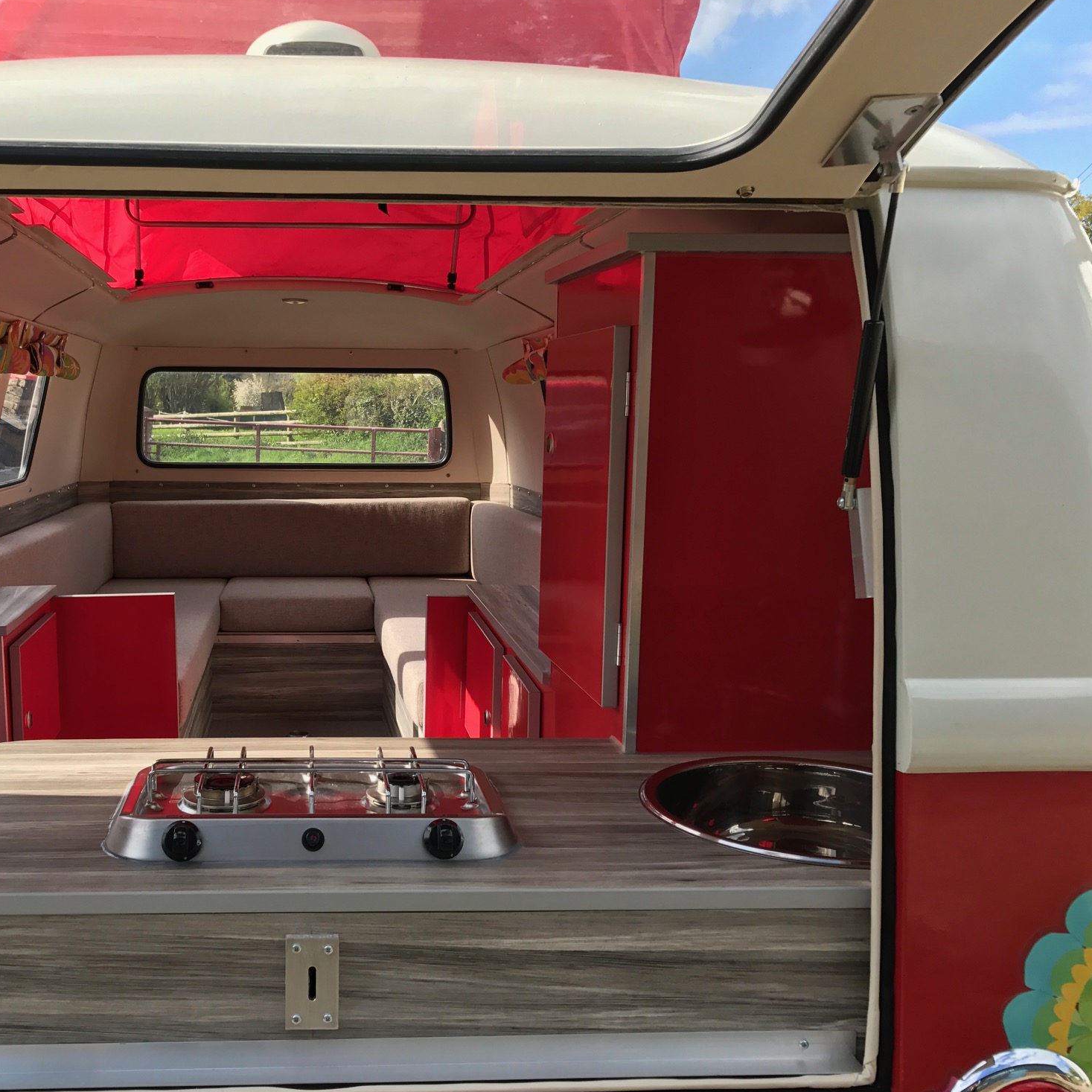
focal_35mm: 34
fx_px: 1213
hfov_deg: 47.6
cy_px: 552
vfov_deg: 48.4
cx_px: 354
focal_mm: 3.99
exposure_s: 1/748
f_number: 1.8
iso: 20
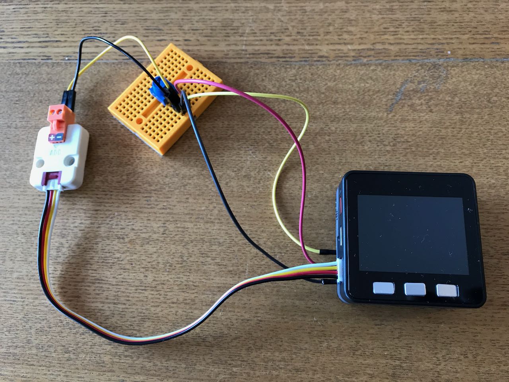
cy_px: 191
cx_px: 254
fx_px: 412
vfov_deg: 49.7
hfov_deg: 63.4
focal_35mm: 28
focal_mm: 3.99
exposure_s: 1/20
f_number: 1.8
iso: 32
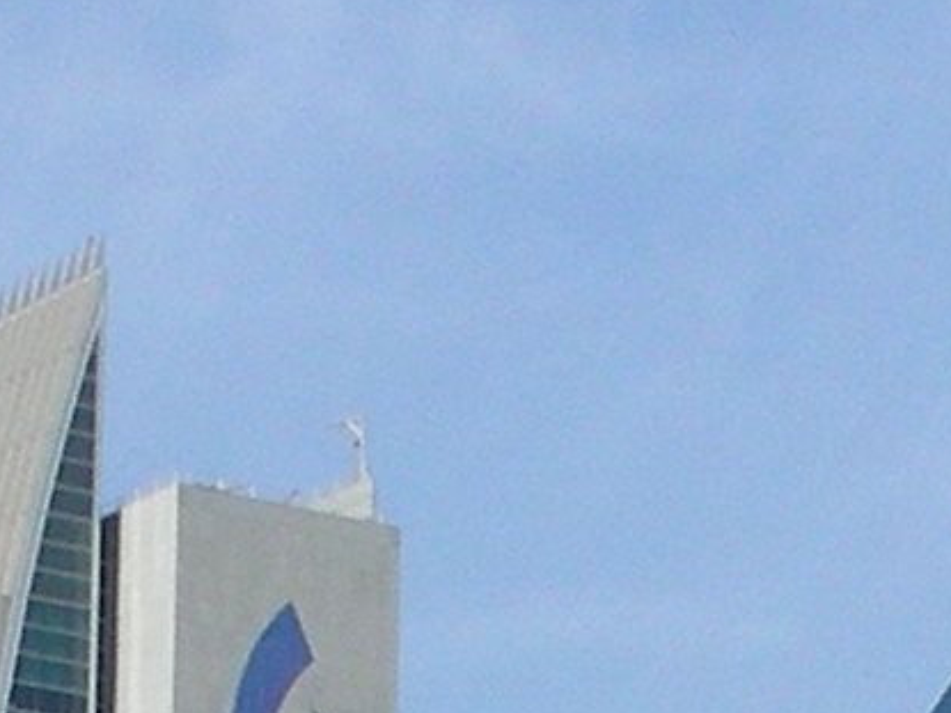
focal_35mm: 258
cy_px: 2155
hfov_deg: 7.7
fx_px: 7086
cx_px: 816
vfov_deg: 5.4
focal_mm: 6.3
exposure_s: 1/406
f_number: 5.6
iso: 50
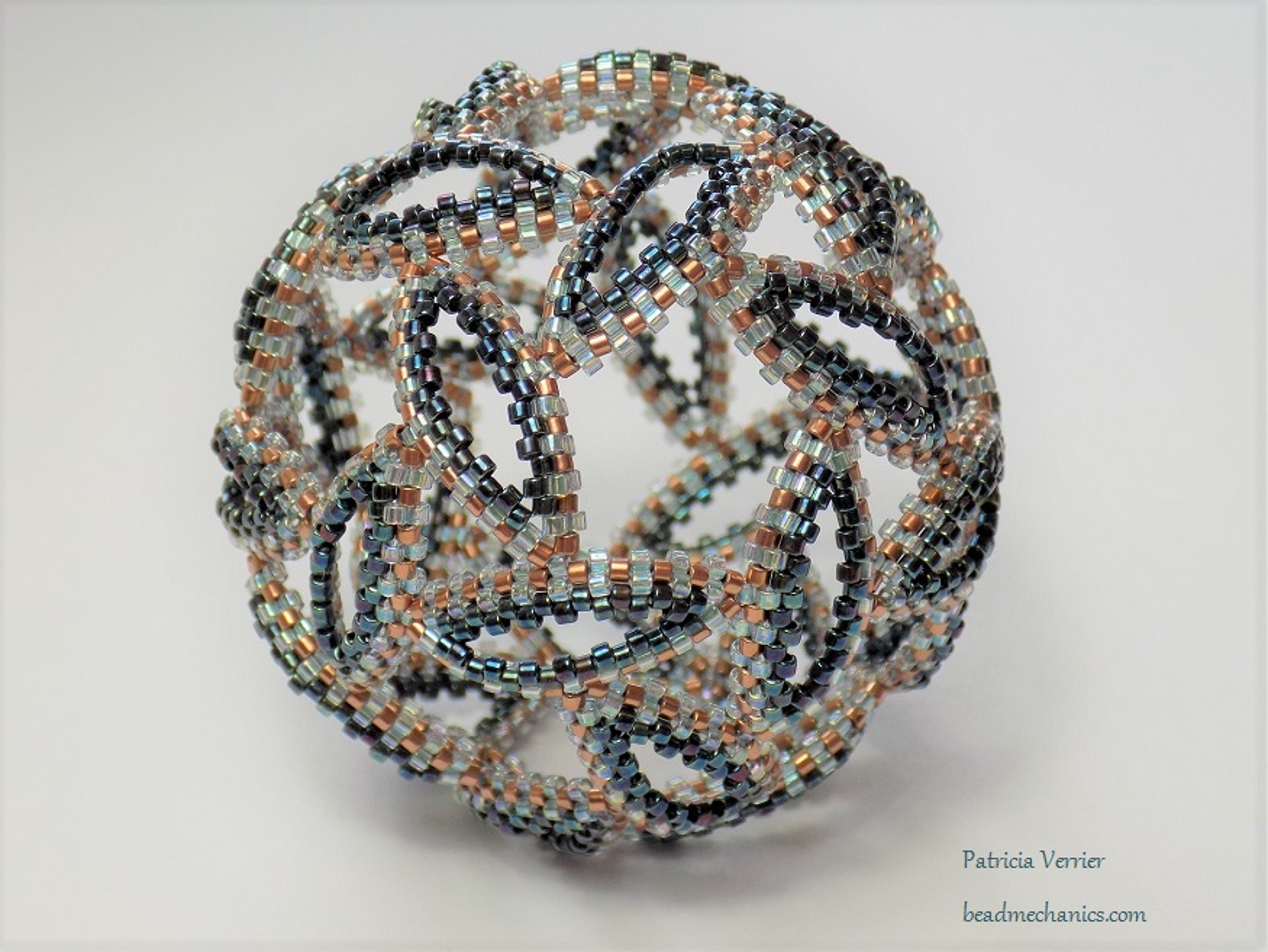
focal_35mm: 78
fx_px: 2858
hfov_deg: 25.0
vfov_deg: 18.9
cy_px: 476
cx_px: 634
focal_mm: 13.9
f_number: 4.3
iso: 80
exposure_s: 1/100
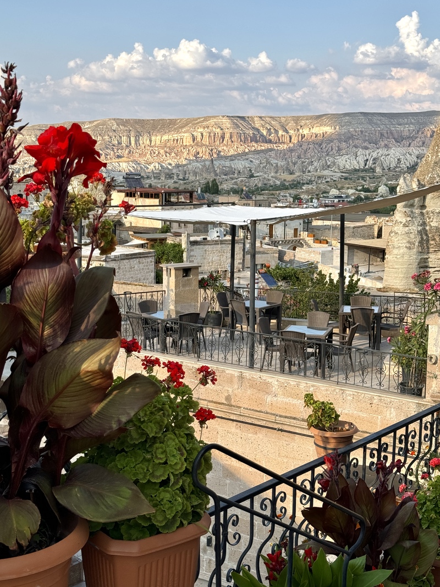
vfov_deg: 39.7
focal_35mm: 48
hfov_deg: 30.3
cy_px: 294
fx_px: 814
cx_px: 220
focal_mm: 6.76
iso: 64
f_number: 1.78
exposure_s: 1/2252
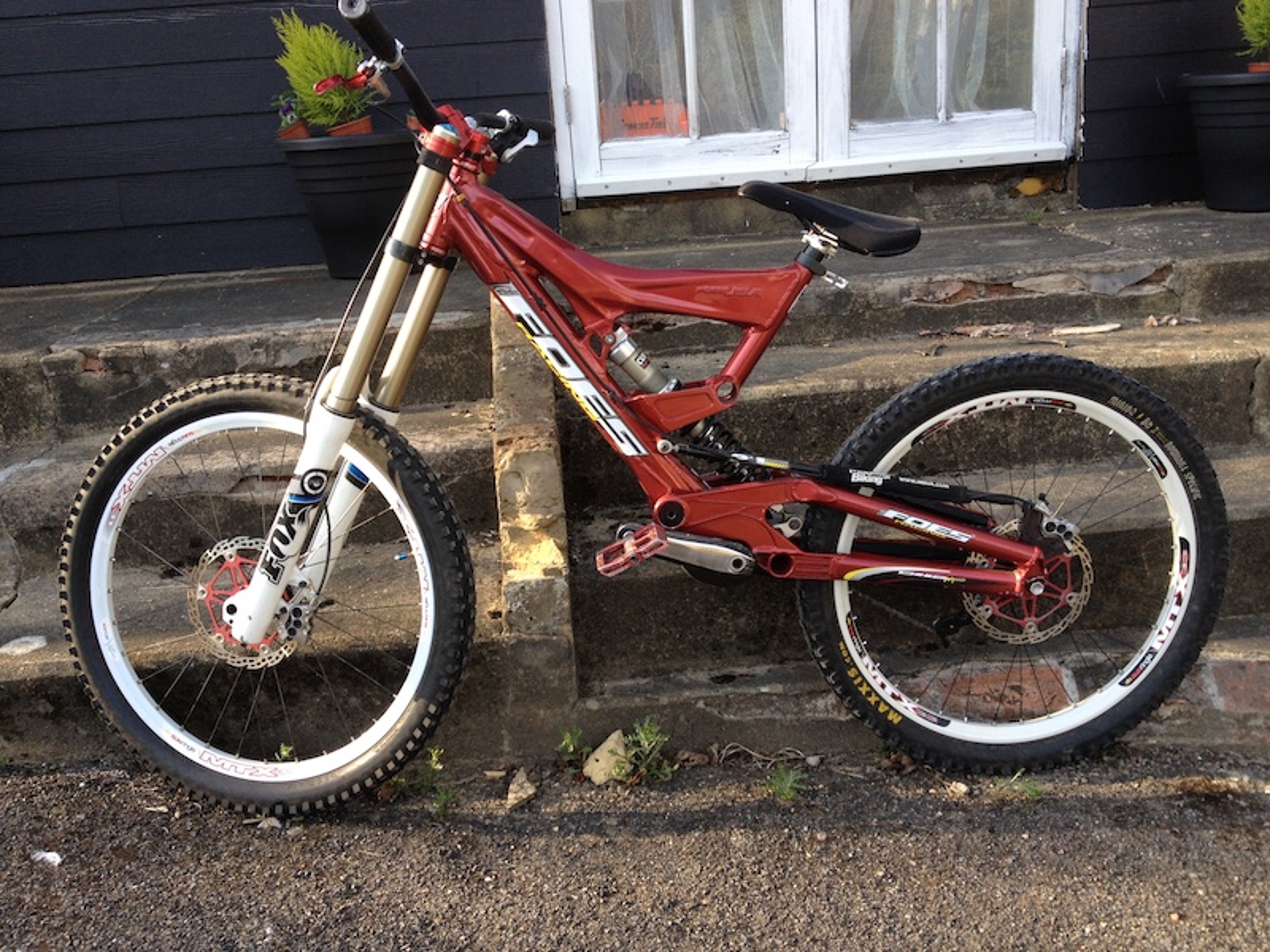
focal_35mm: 35
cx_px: 635
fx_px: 1284
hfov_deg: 52.6
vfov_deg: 40.7
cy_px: 476
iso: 64
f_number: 2.4
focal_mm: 4.28
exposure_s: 1/156
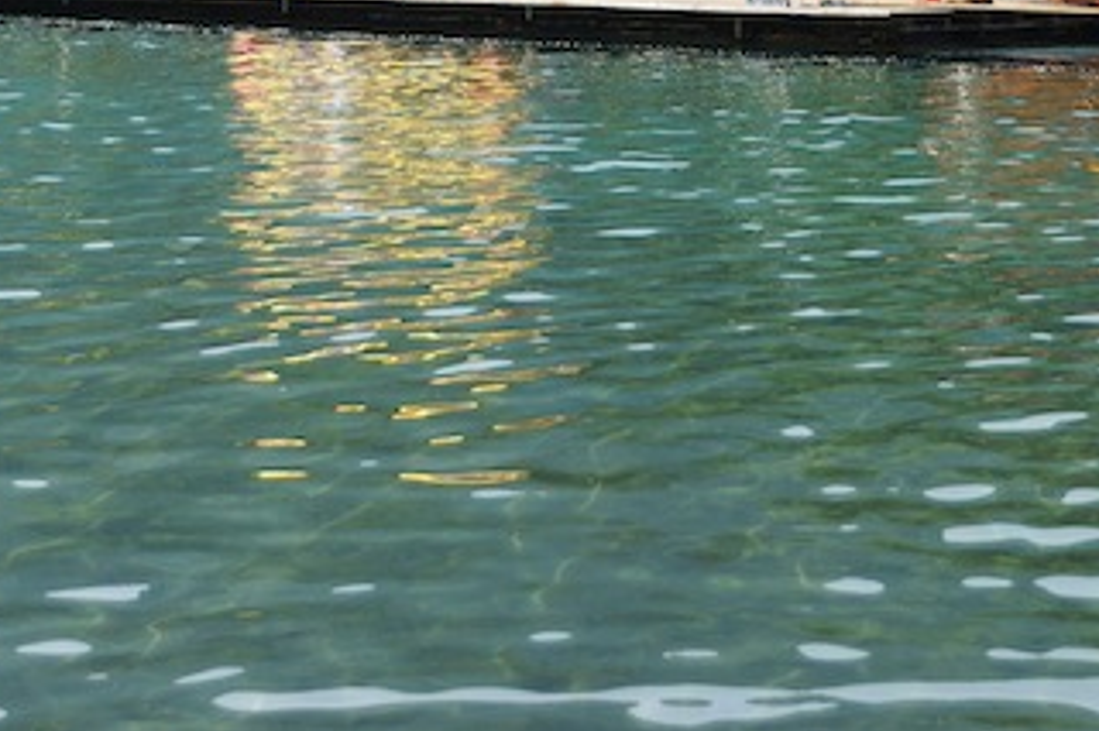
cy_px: -177
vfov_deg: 10.3
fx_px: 4005
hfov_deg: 15.6
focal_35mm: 131
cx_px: 773
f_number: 4.5
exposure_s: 1/160
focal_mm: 35
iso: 100
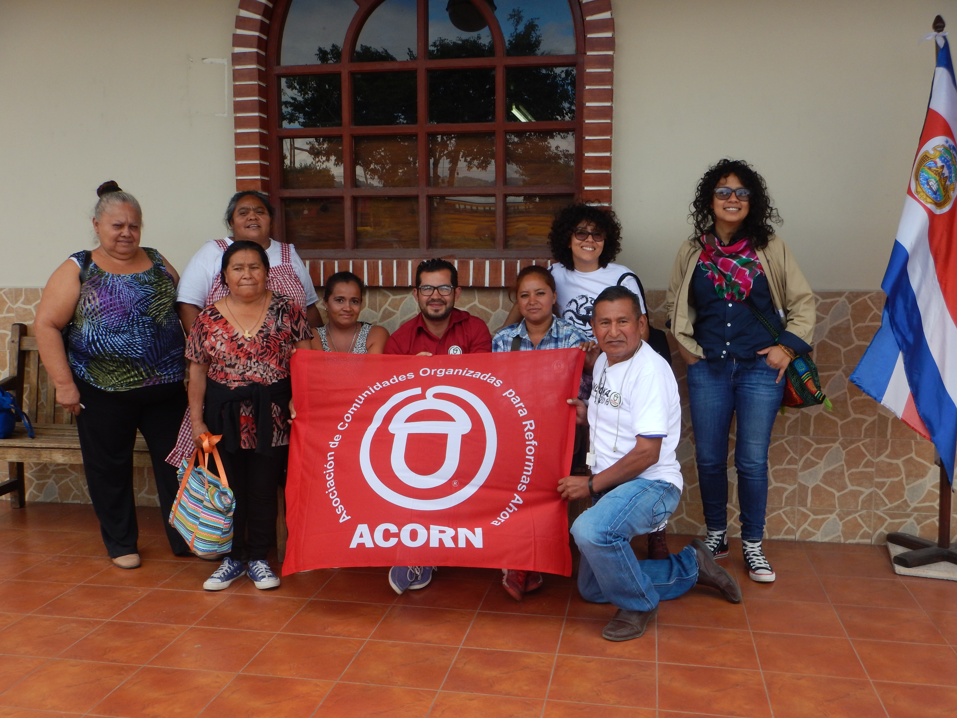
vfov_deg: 41.8
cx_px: 478
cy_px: 359
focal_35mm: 34
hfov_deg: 54.0
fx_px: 940
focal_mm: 6.1
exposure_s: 1/250
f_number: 4.2
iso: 125
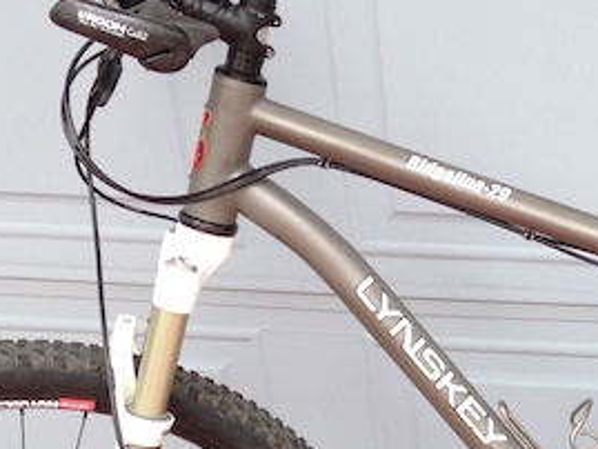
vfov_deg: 14.8
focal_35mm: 98
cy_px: 465
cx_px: 594
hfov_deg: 19.5
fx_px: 1694
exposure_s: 1/166
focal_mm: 4.12
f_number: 2.4
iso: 50
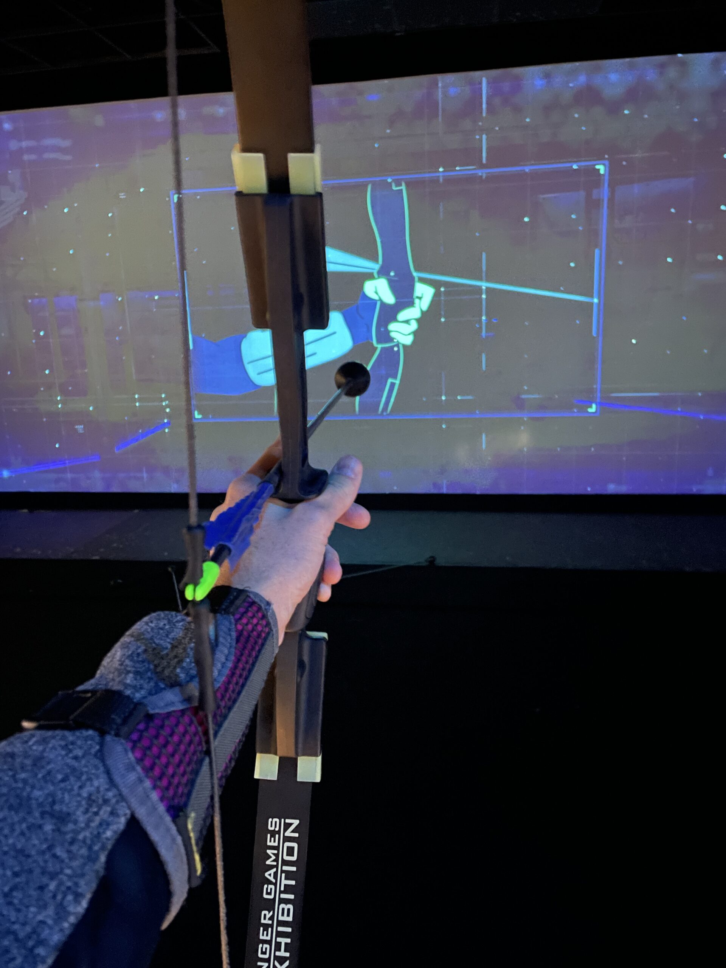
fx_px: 727
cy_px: 484
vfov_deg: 67.3
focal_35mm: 26
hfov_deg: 53.1
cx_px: 363
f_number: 1.6
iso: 640
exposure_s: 1/4
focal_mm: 4.2
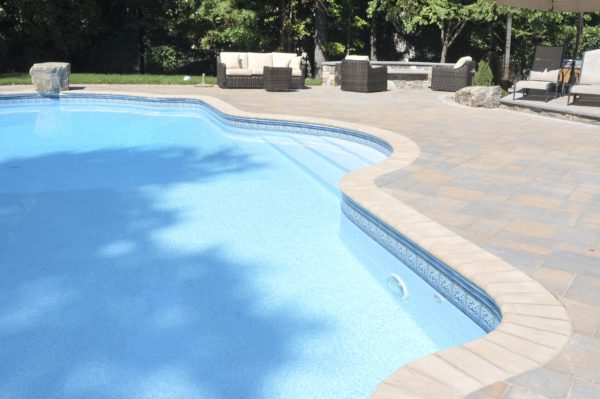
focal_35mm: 36
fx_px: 599
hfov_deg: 53.2
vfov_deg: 36.8
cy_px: 200
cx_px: 300
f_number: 14
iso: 200
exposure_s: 1/125
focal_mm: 24
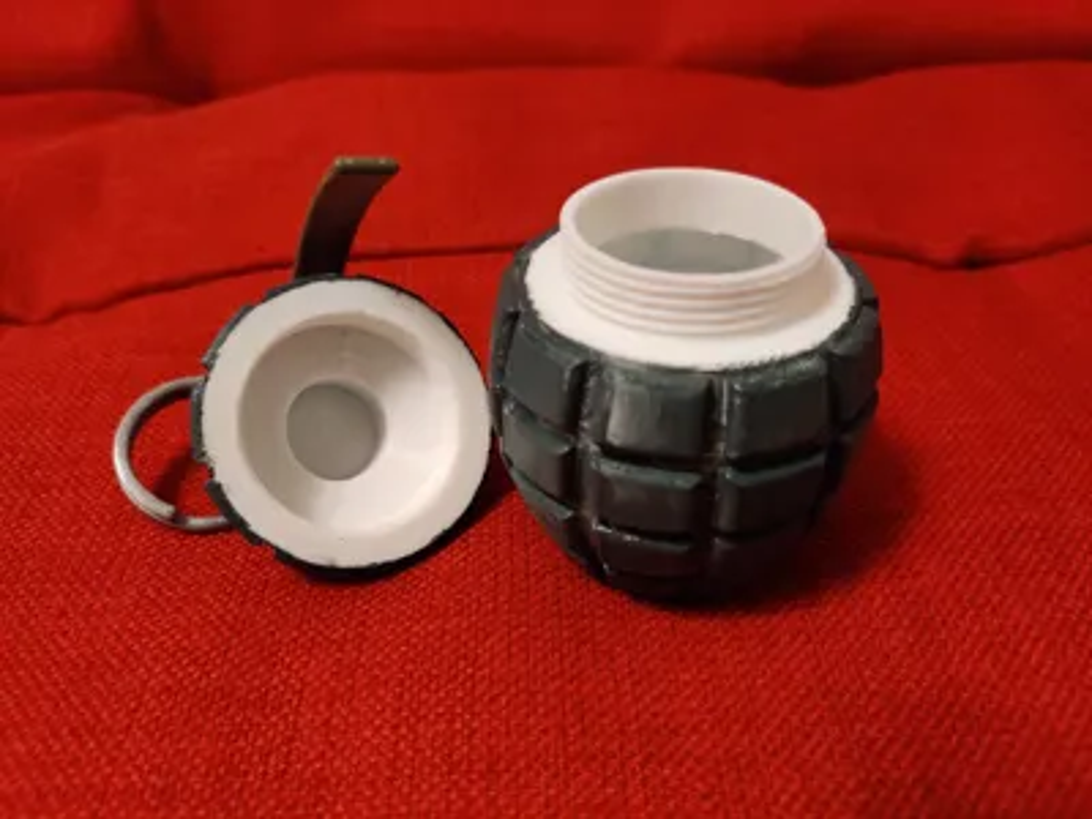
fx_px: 852
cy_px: 410
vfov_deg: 51.4
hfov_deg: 65.3
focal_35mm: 27
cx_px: 546
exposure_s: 1/25
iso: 1250
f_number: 1.65
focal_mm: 4.75
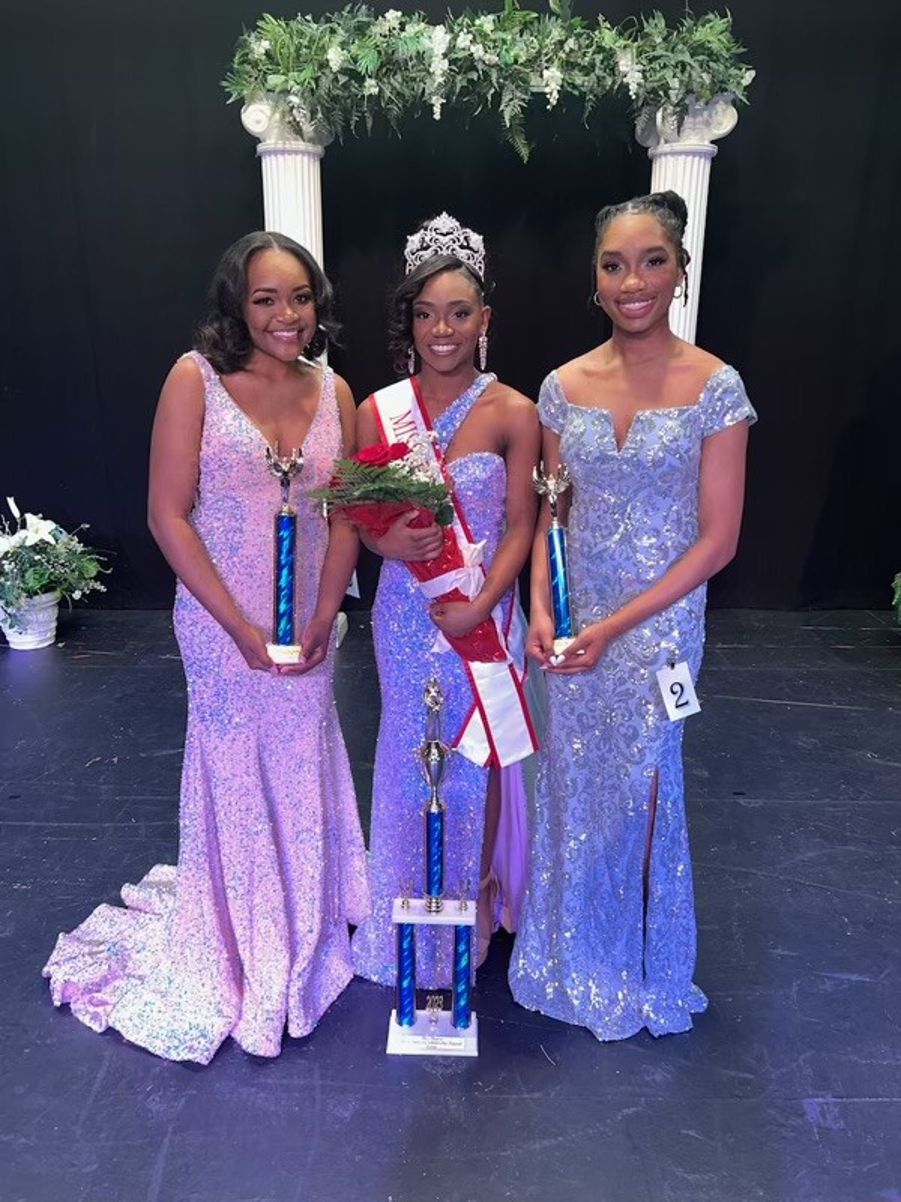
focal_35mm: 26
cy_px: 601
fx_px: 902
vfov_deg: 67.3
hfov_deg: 53.1
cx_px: 450
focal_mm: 5.7
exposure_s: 1/20
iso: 40
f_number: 1.5
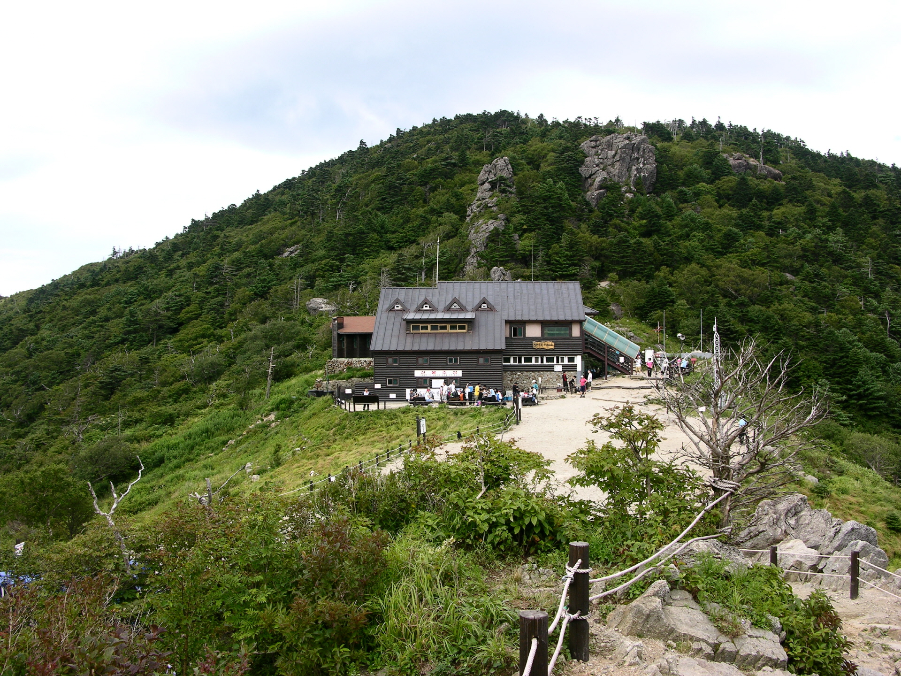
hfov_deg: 52.6
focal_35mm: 35
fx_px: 911
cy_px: 338
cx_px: 450
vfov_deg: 40.7
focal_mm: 8.9
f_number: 6.3
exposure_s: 1/82.4
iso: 50
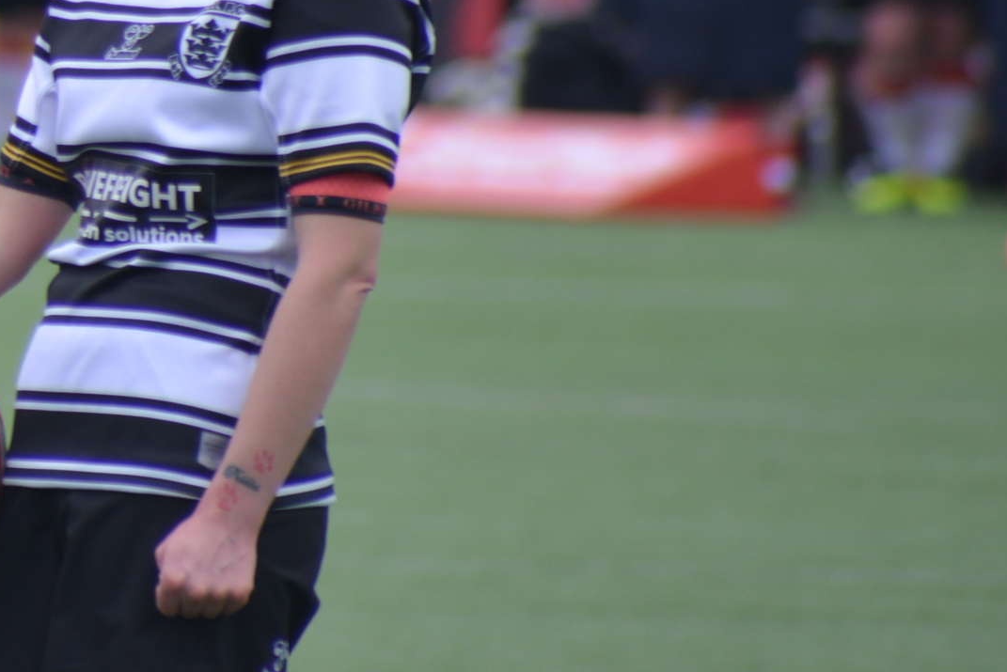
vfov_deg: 1.2
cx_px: -401
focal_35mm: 1123
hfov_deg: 1.8
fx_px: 31424
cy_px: -203
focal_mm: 400
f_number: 8
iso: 400
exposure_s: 1/200
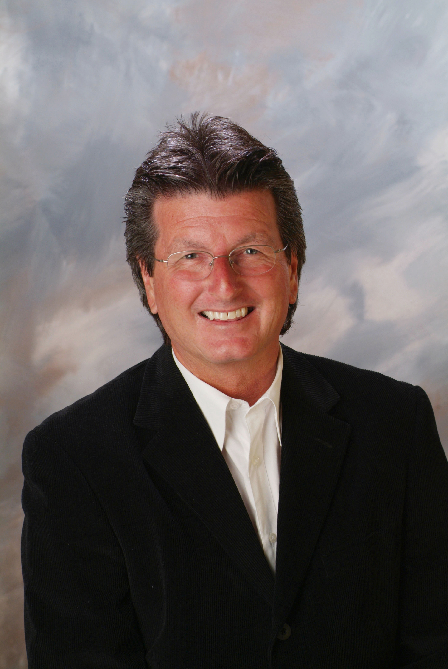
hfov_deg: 11.5
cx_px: 224
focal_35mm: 120
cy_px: 334
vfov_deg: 17.0
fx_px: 2234
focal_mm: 80
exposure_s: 1/90
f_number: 6.7
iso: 200
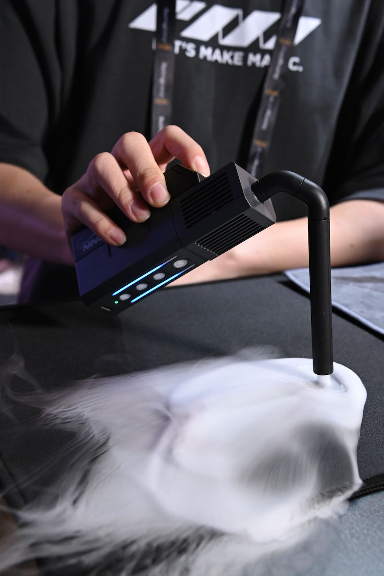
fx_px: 720
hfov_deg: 29.9
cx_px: 192
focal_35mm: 45
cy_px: 288
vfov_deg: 43.6
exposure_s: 1/100
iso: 1600
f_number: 5.6
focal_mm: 30
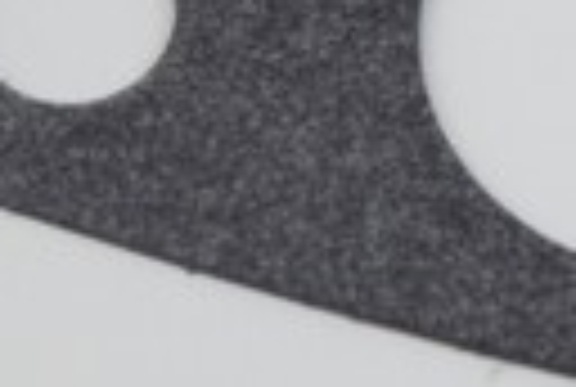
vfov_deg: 3.4
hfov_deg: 5.0
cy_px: 2
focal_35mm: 411
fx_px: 6599
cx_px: 720
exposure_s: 1/60
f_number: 5.6
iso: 1000
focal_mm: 55
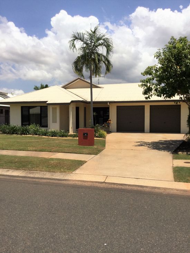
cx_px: 95
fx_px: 227
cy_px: 126
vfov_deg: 58.3
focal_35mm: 31
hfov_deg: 45.5
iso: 25
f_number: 2.4
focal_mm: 3.3
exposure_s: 1/3135
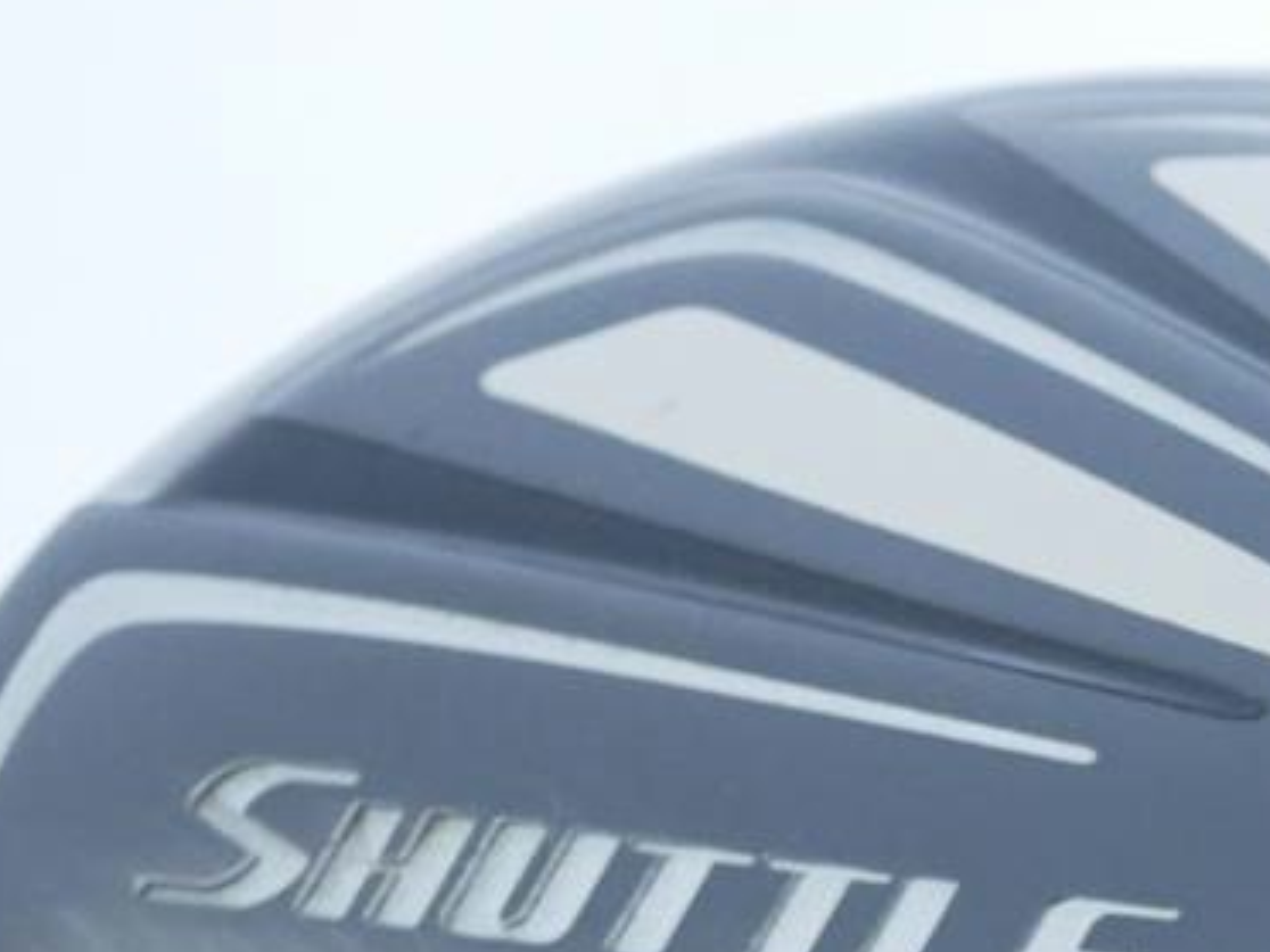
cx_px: 930
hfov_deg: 11.5
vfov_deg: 8.4
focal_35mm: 172
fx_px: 6310
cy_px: 1430
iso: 1600
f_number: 4.5
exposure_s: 1/80
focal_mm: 25
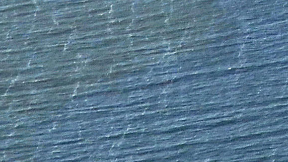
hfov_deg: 2.4
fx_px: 6744
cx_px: 791
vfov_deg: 1.4
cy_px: -401
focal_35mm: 883
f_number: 8
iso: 400
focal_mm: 75
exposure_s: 1/1000
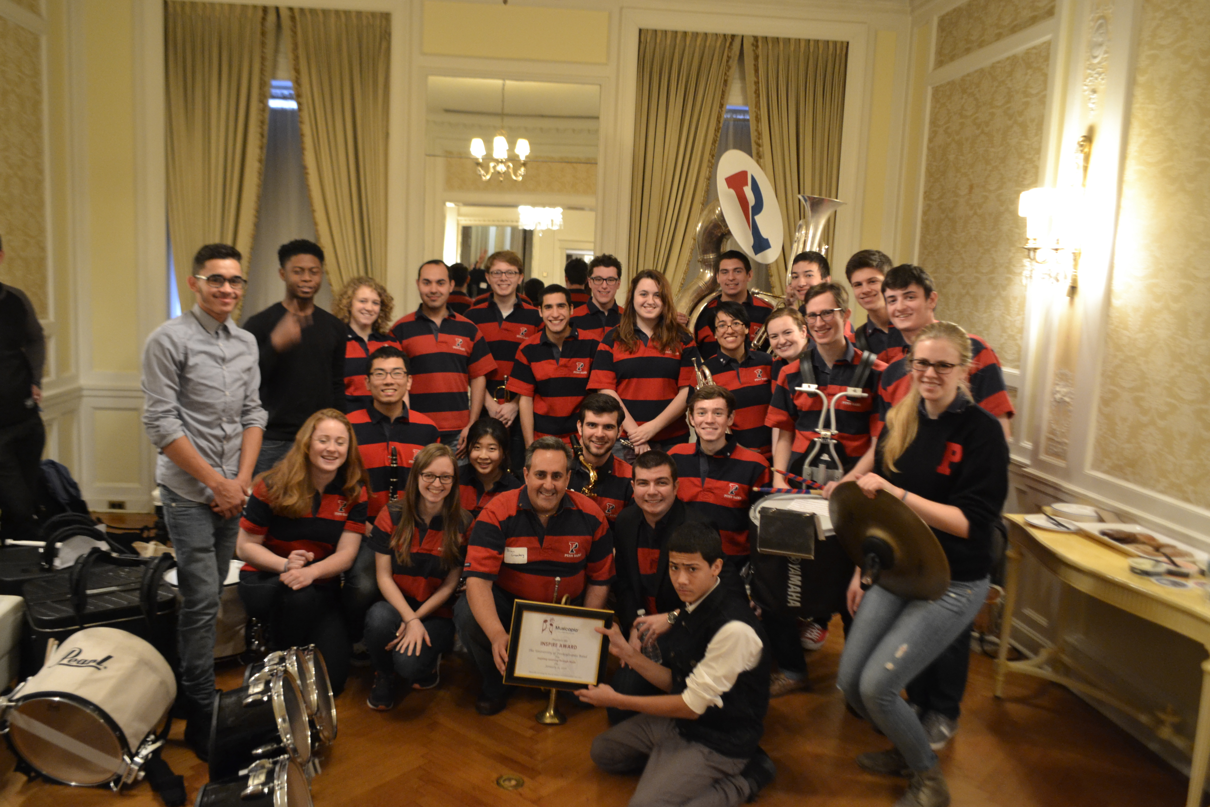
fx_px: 907
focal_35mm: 27
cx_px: 605
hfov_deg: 67.4
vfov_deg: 47.9
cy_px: 404
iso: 1400
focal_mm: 18
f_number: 3.5
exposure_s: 1/15
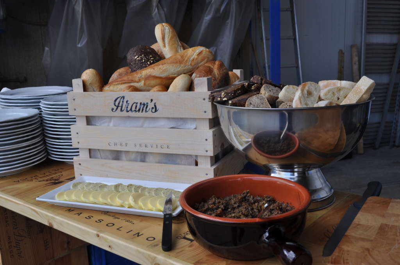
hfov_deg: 49.6
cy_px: 132
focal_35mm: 39
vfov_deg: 34.1
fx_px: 433
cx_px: 200
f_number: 7.1
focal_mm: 26
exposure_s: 1/200
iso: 200
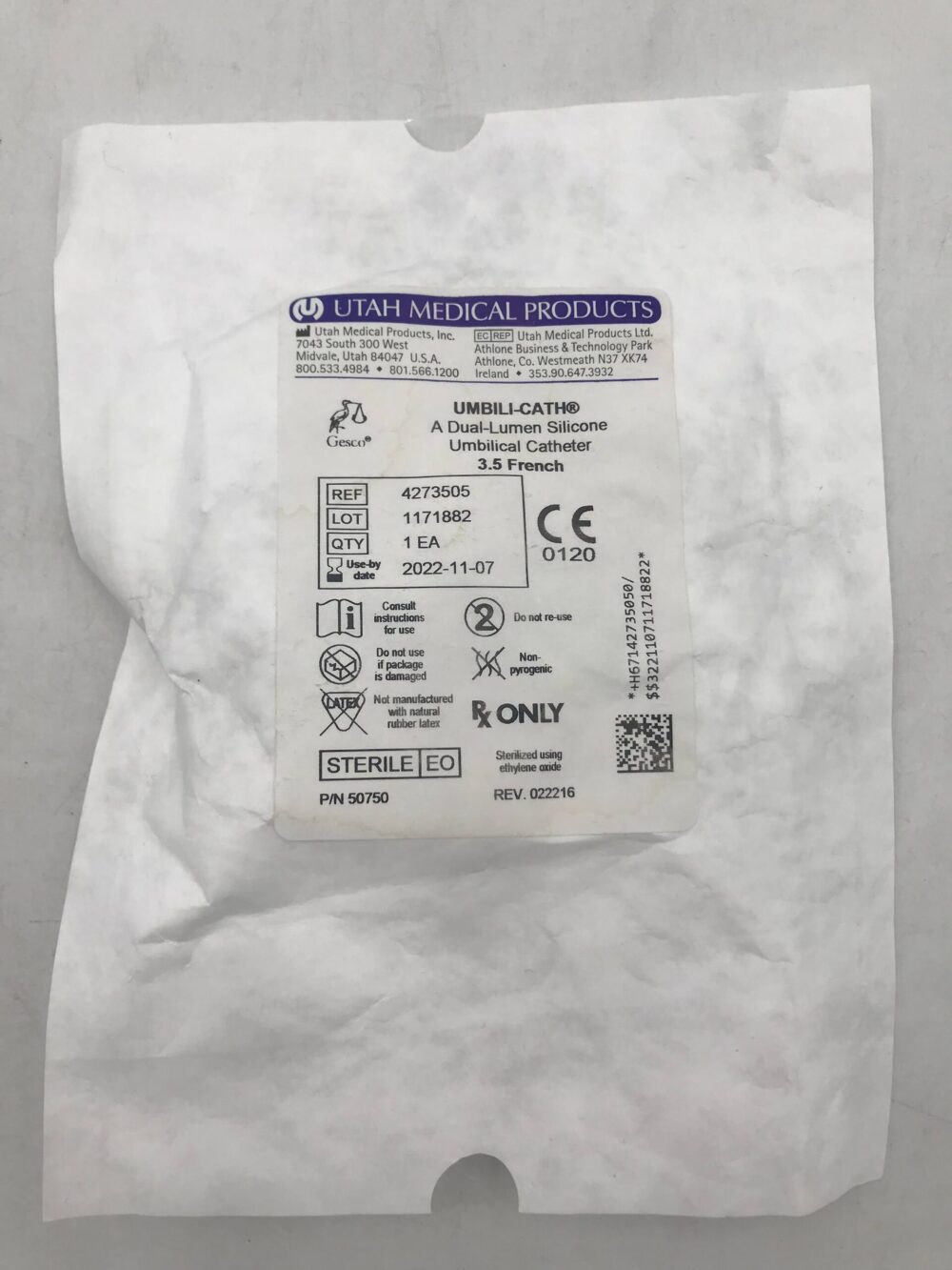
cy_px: 635
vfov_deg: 63.4
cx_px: 476
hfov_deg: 49.8
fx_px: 1027
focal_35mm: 28
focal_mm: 3.99
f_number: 1.8
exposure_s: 1/336
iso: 20
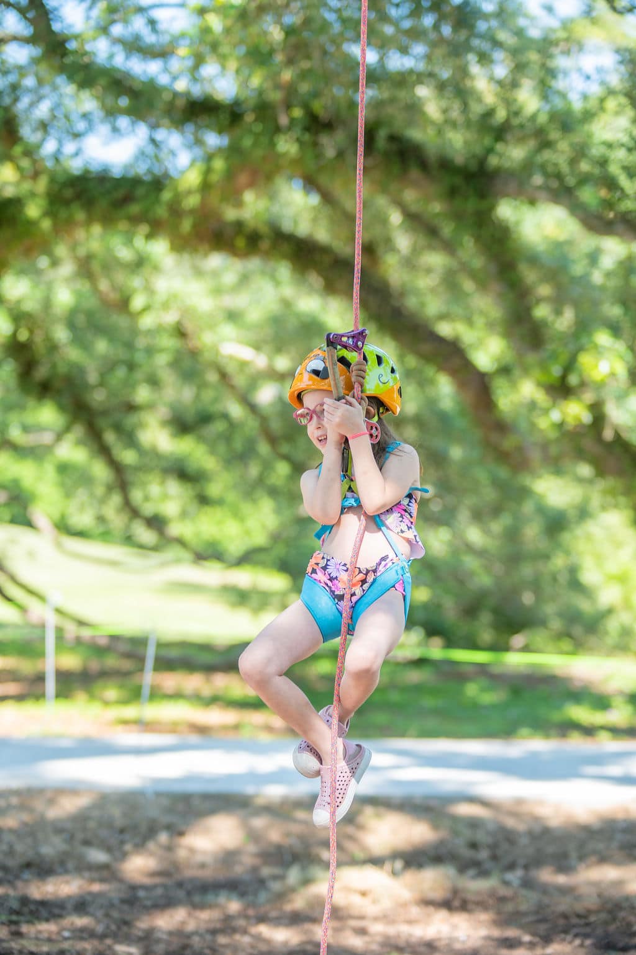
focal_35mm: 95
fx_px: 2521
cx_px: 318
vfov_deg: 21.5
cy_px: 478
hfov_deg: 14.4
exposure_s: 1/320
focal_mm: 95
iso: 125
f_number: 3.2
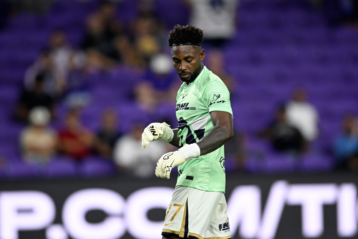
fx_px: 5965
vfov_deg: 2.3
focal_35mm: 600
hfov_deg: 3.4
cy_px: 120
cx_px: 179
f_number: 2.8
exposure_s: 1/2000
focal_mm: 400
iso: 2500
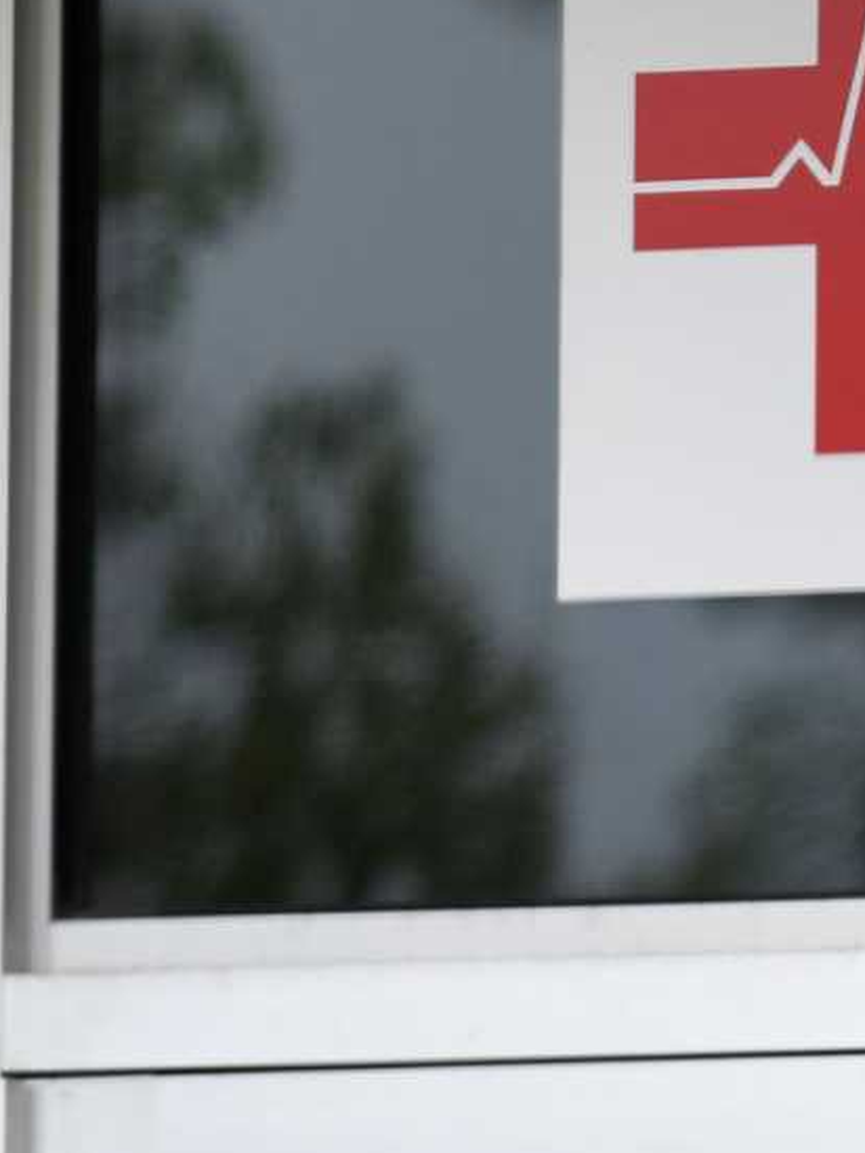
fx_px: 31333
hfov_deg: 1.6
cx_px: 1610
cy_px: 131
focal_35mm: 941
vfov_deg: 2.1
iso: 400
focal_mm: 175
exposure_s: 1/1000
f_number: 5.6
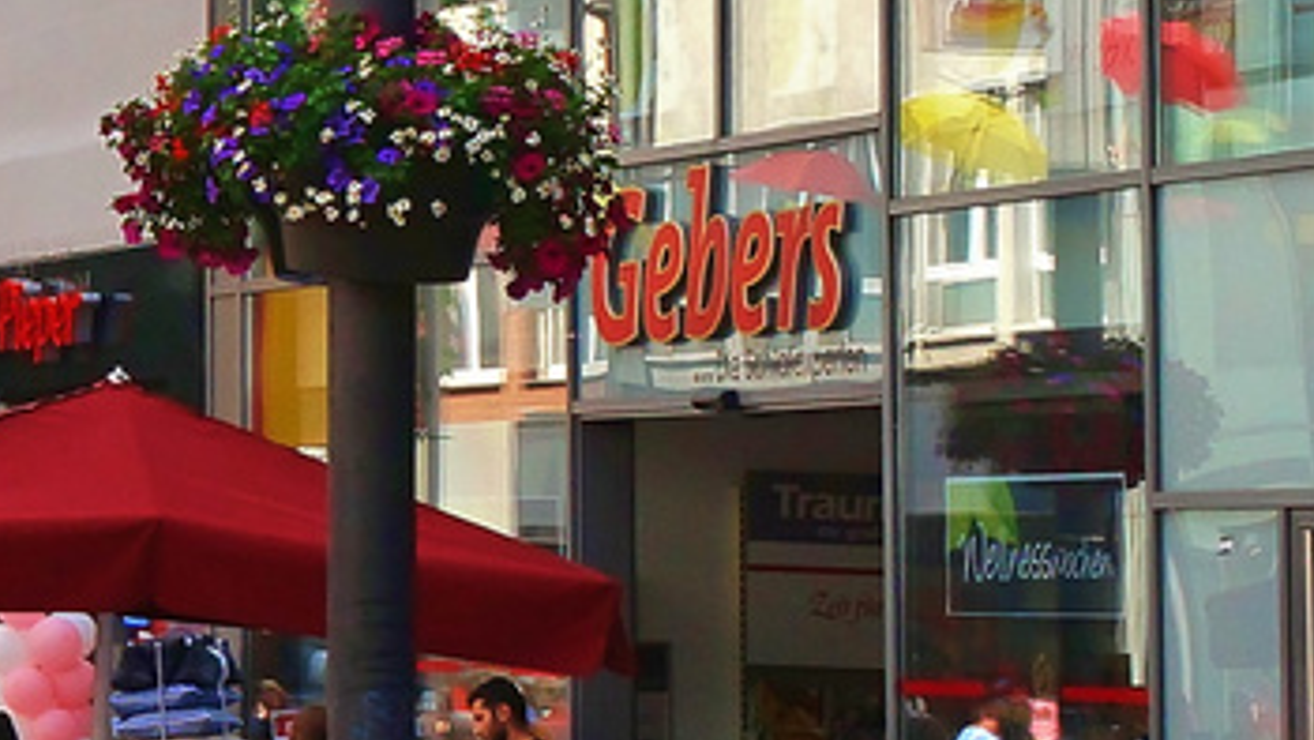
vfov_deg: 6.4
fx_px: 6586
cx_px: -1303
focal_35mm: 189
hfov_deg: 10.5
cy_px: -203
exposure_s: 1/250
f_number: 10
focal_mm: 26
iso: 100
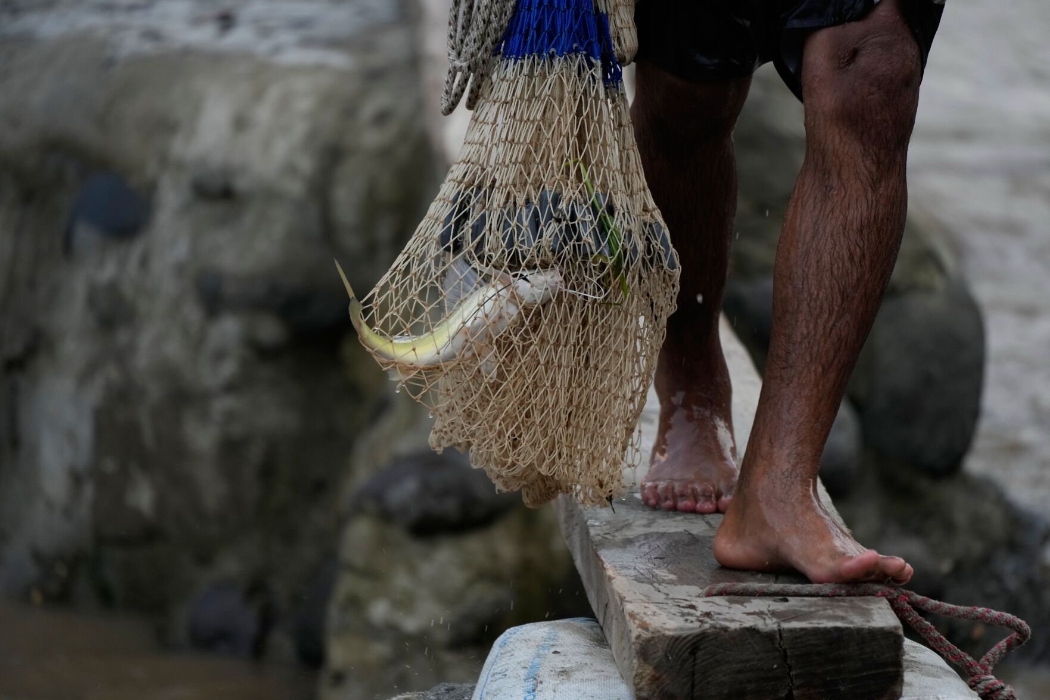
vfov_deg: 3.4
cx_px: 525
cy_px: 350
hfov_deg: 5.2
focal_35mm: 400
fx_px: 11665
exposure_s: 1/250
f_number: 5.6
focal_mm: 400
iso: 1000
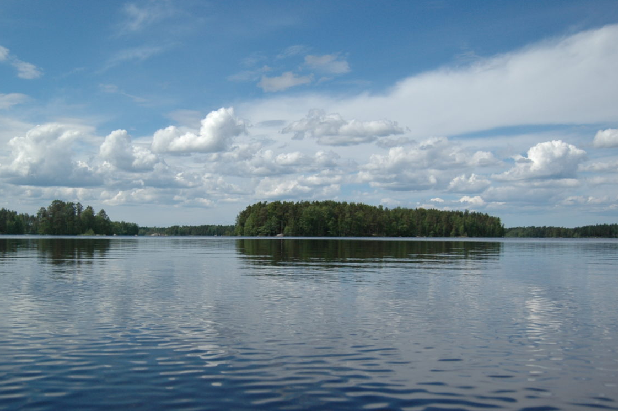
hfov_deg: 51.6
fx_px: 635
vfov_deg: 35.7
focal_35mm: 37
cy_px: 251
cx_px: 250
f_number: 3.5
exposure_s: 1/5000
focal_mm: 18
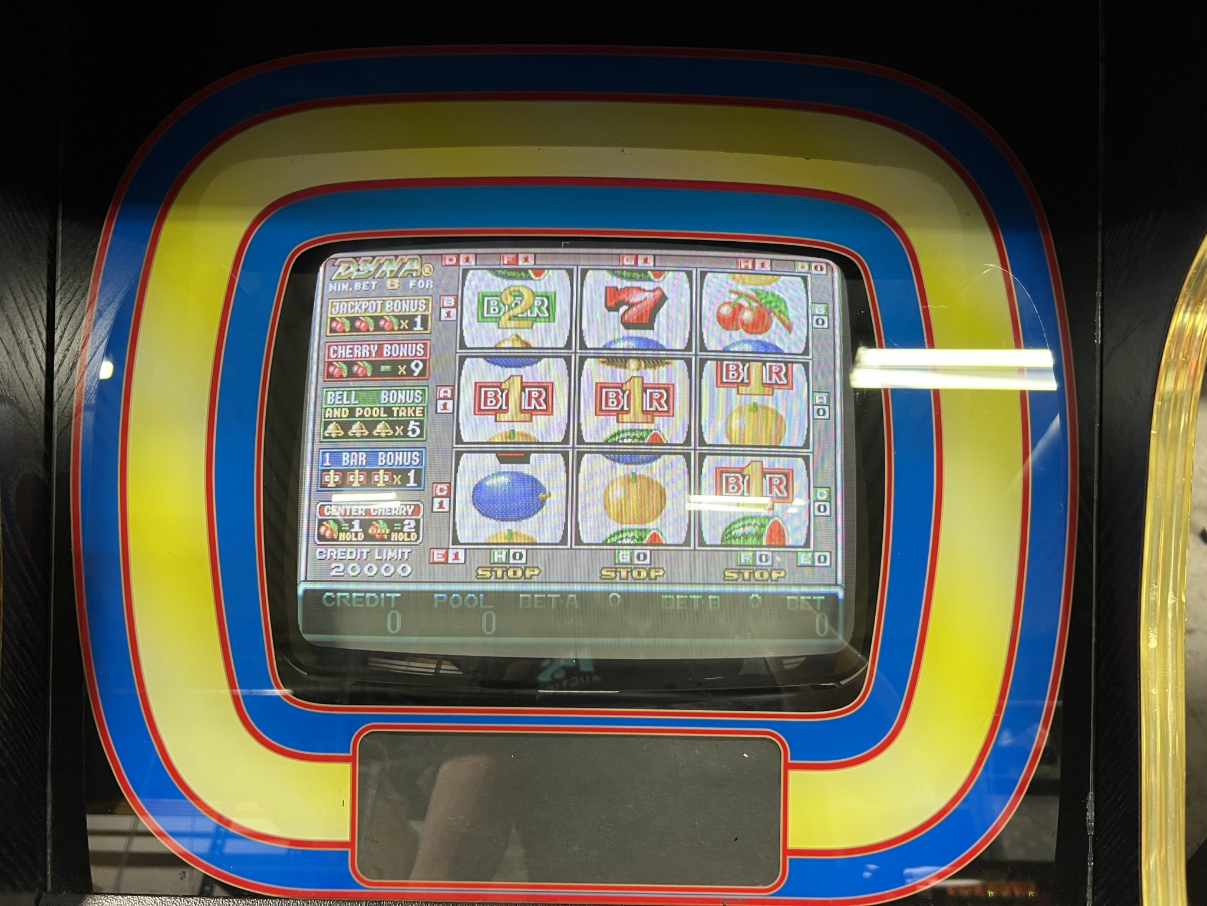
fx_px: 907
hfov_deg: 67.3
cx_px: 604
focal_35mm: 26
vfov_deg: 53.1
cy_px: 453
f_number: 1.5
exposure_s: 1/50
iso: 100
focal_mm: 5.7
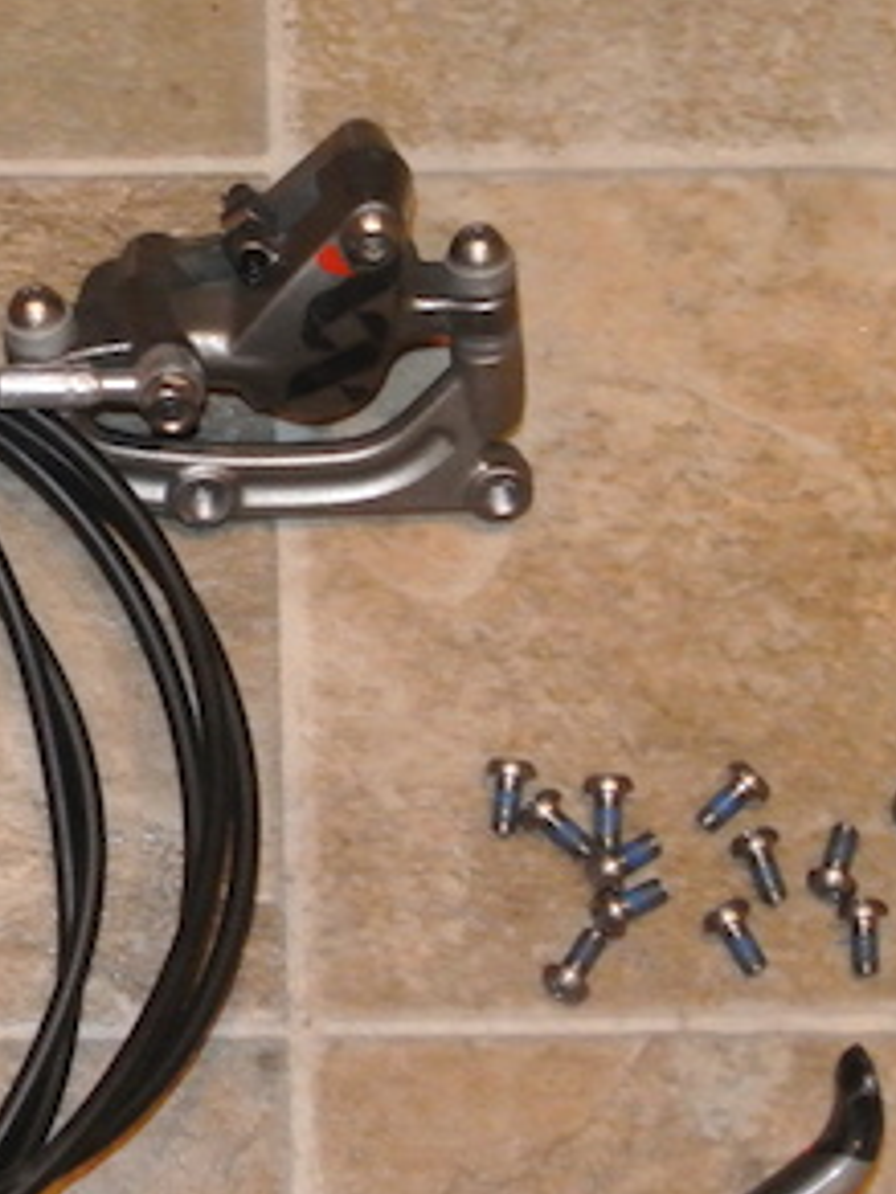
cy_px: 859
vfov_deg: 11.9
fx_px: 5729
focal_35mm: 166
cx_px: -299
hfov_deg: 8.8
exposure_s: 1/60
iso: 1600
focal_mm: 23.6
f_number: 5
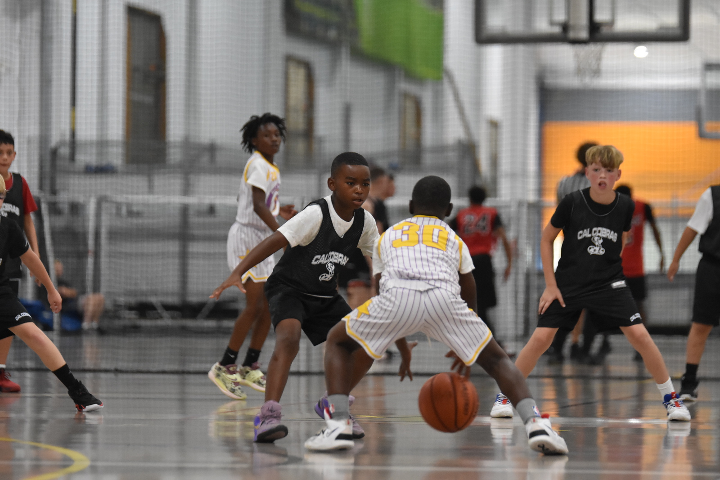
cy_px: 240
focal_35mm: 218
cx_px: 360
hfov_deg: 9.5
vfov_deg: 6.3
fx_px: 4350
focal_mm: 145
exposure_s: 1/500
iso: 5000
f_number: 2.8
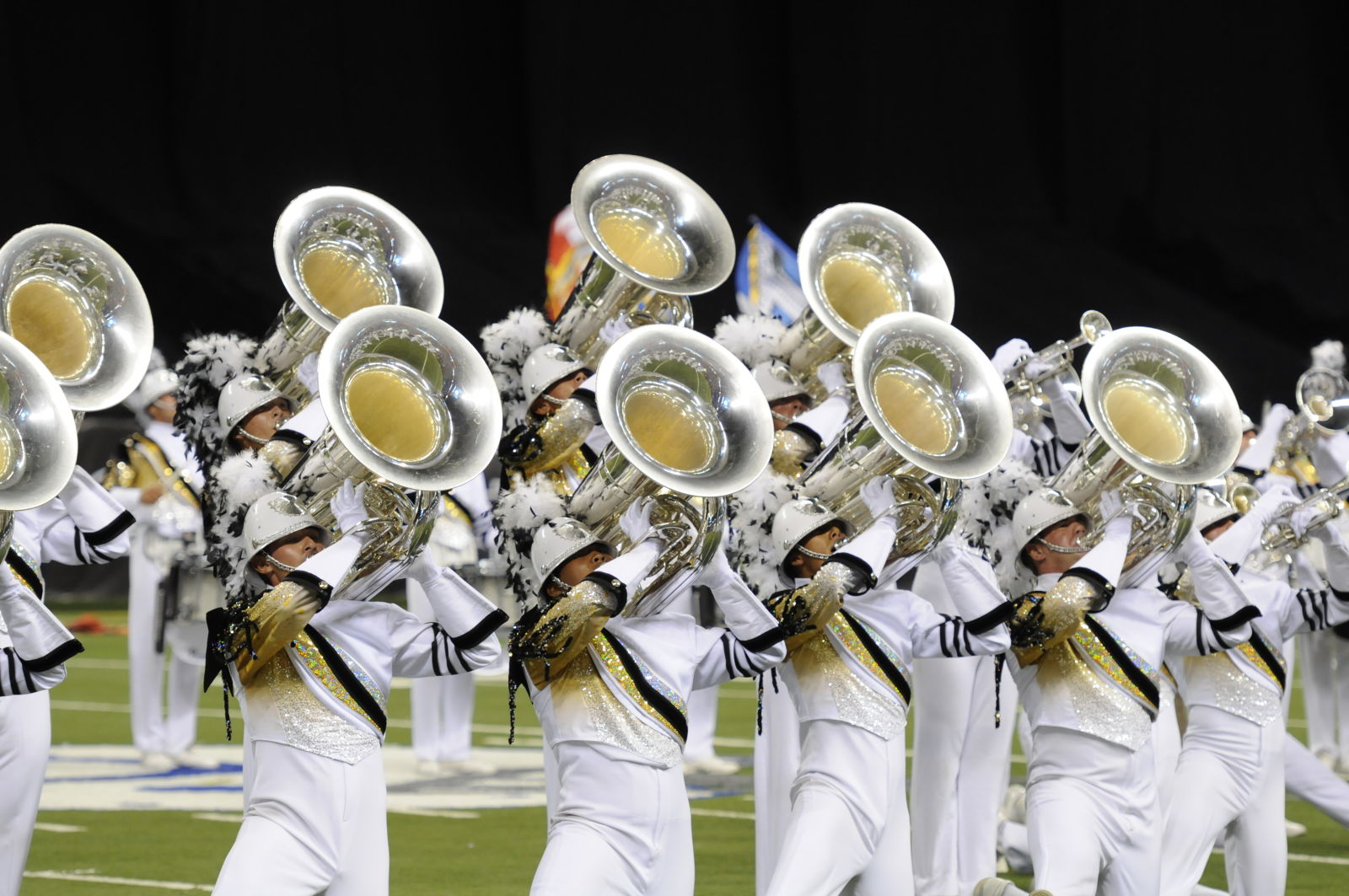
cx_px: 674
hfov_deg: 10.2
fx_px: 7580
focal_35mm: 202
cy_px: 448
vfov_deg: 6.8
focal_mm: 135
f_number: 3.5
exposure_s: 1/500
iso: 1000
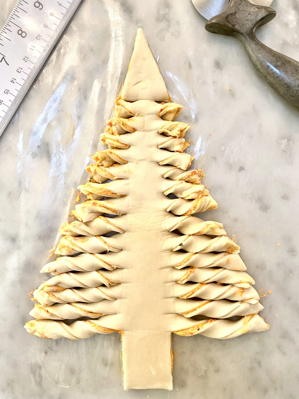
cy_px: 200
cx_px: 150
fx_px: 299
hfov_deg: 53.1
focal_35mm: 26
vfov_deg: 67.3
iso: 200
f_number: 1.8
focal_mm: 4.25
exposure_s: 1/60
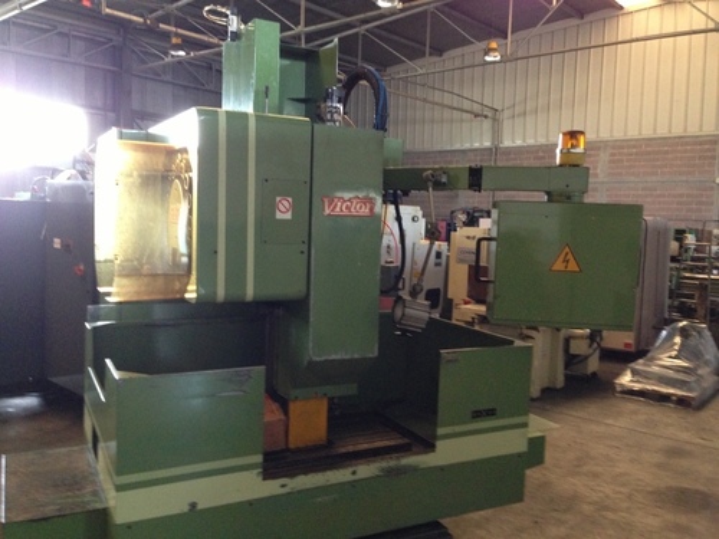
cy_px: 270
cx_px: 360
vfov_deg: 42.9
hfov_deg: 55.4
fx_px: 685
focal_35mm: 33
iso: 320
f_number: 2.4
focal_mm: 4.13
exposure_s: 1/20
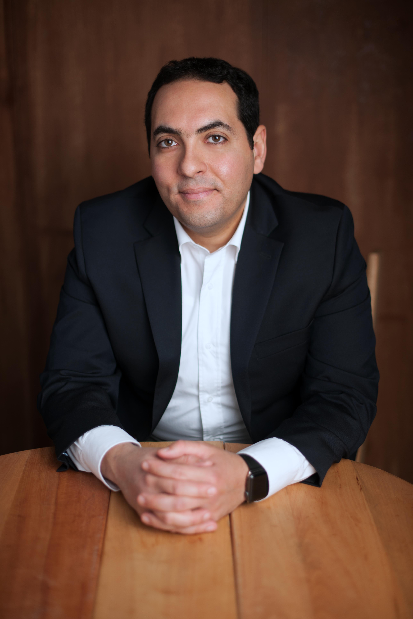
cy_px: 310
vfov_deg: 39.6
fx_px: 860
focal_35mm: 50
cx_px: 206
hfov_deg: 27.0
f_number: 1.8
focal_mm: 50
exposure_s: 1/100
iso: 100
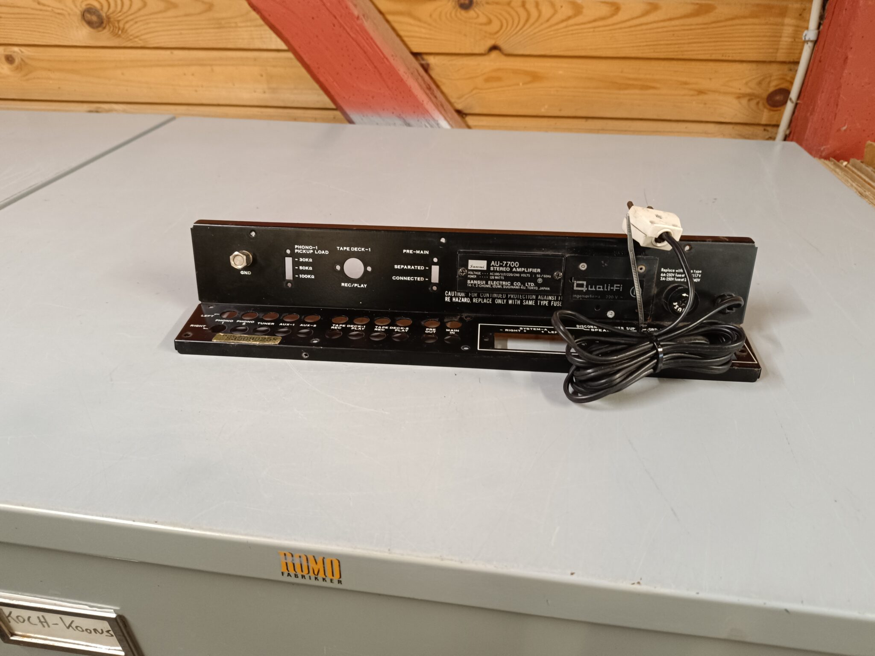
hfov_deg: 71.6
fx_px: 607
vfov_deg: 56.8
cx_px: 438
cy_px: 328
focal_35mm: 24
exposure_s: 1/25
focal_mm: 5.59
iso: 789
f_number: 1.88
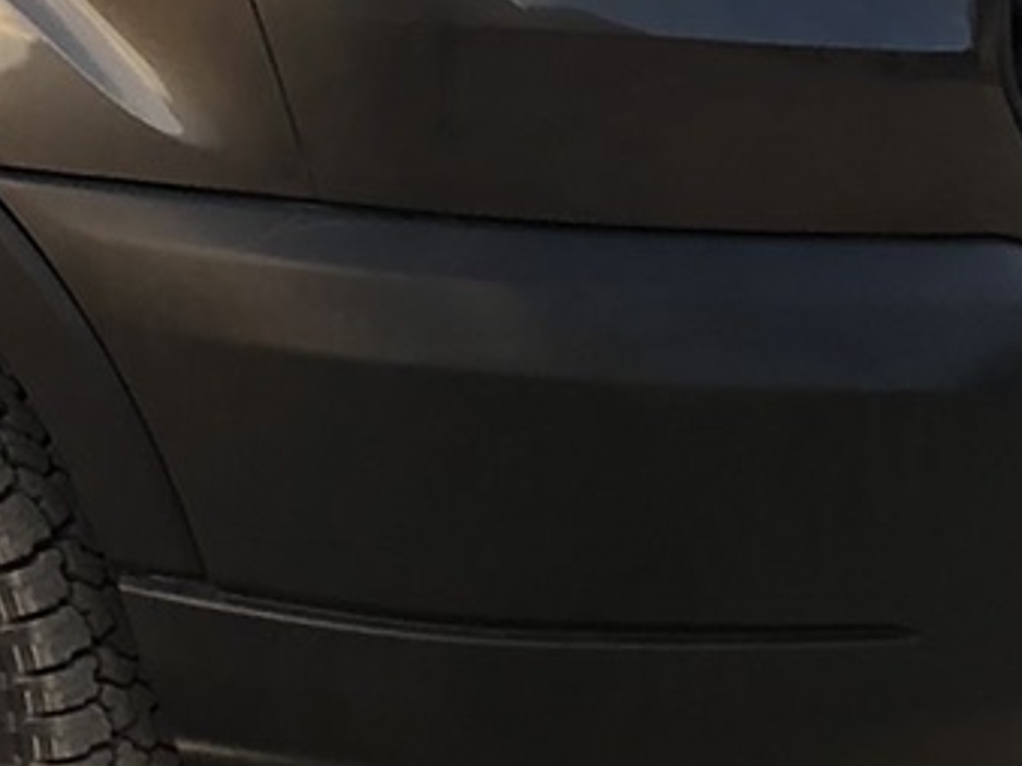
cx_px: -1043
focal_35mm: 169
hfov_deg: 10.7
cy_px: -974
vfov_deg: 8.2
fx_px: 4988
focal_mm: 4
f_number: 1.8
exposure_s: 1/127
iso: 20
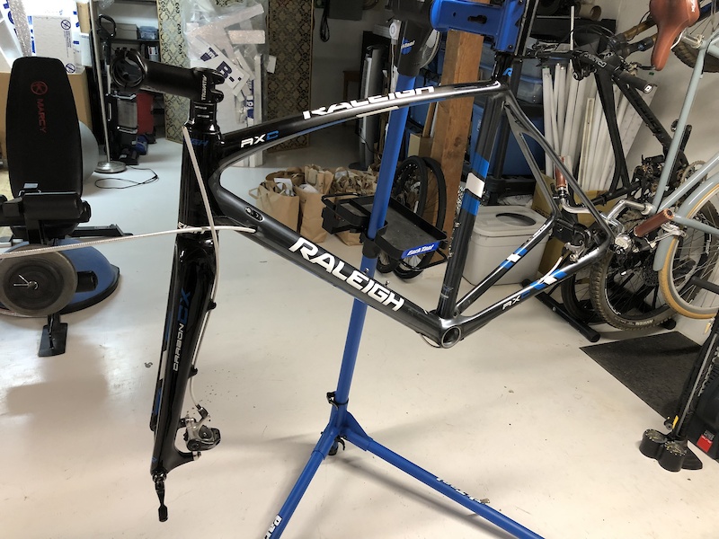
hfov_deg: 63.4
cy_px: 270
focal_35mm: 28
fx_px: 582
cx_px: 360
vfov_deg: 49.7
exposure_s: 1/15
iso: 40
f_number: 1.8
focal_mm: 3.99
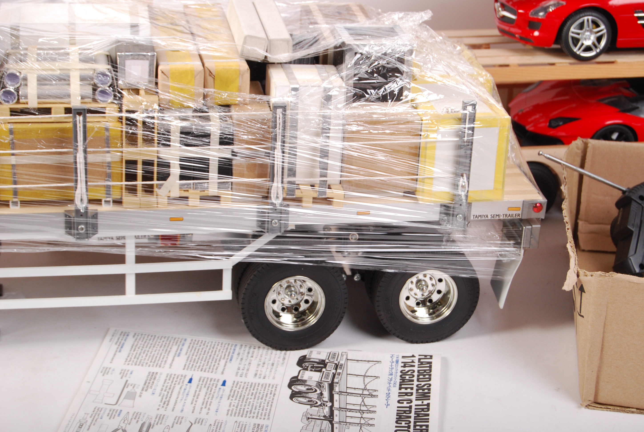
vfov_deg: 16.6
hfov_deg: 24.6
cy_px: 216
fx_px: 1479
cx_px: 322
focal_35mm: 82
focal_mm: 55
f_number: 9
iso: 400
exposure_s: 1/200
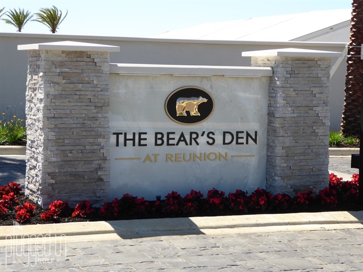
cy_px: 136
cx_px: 182
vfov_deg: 16.2
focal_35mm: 91
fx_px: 954
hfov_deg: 21.5
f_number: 4.8
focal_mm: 15
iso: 80
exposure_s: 1/250
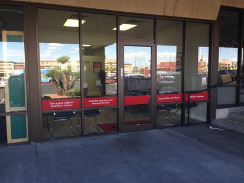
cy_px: 92
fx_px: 233
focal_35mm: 33
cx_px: 122
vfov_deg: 43.0
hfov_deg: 55.3
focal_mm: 4.12
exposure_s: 1/120
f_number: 2.4
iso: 64
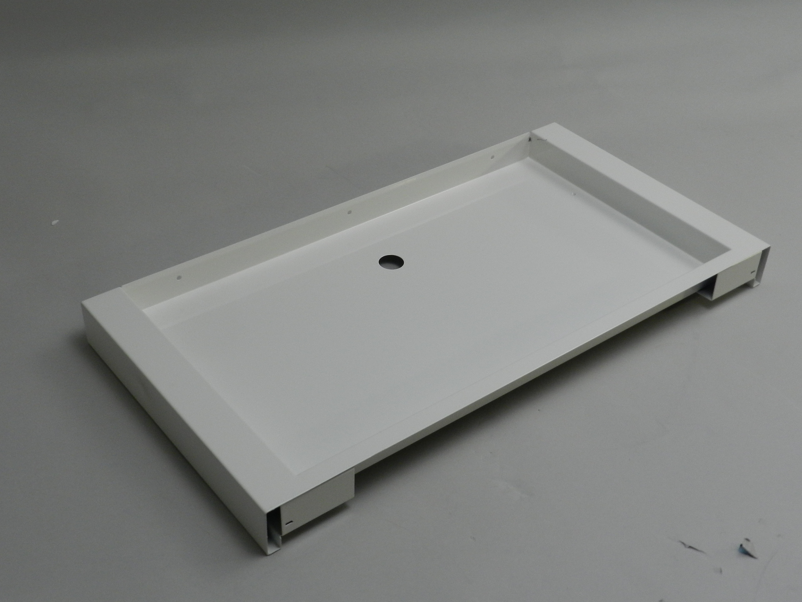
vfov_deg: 31.5
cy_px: 301
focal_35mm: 46
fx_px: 1066
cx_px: 401
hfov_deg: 41.2
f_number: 4.2
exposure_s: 1/40
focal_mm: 8.1
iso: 280
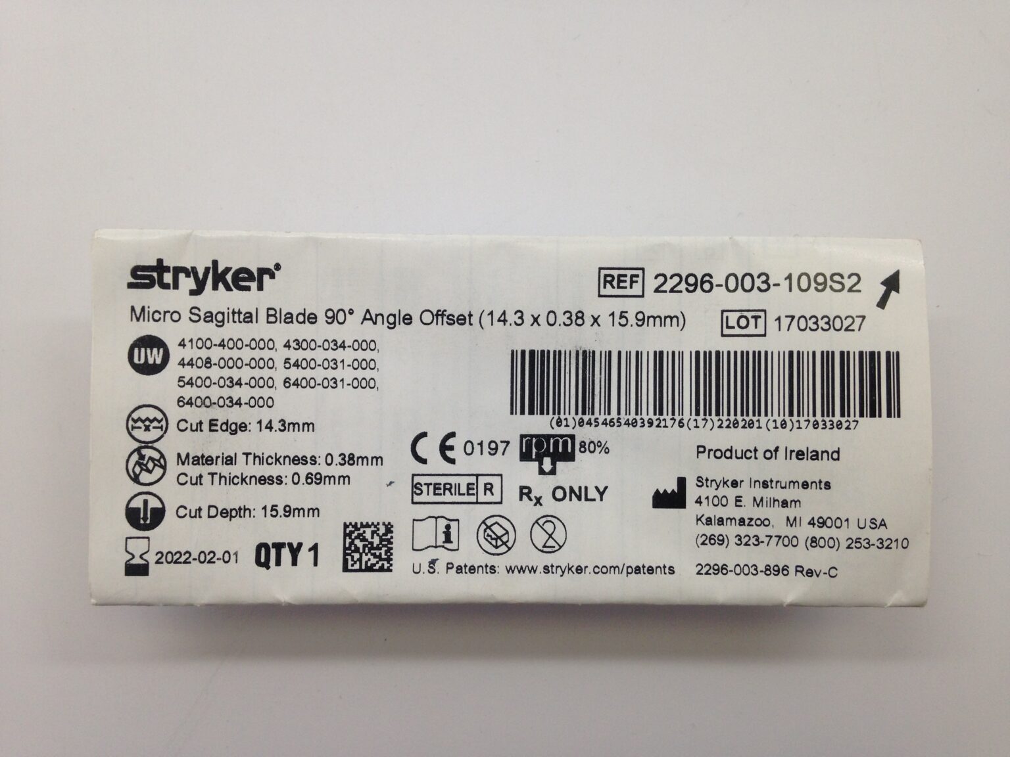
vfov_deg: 42.9
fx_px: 963
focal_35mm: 33
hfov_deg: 55.4
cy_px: 378
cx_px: 505
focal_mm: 4.12
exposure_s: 1/60
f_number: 2.4
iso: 50
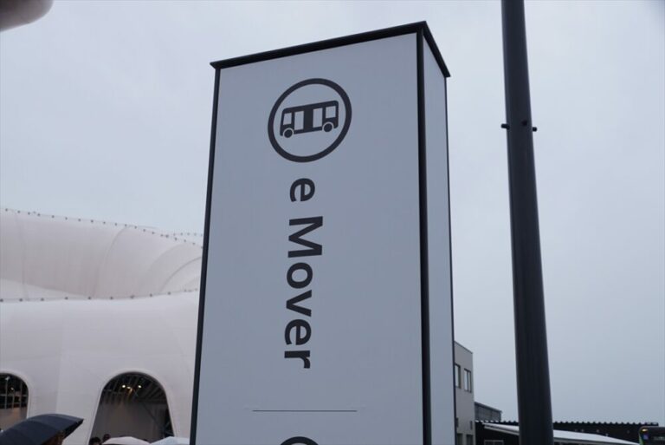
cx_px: 332
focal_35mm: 39
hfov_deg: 49.5
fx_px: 721
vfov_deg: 34.3
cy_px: 222
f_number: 6.3
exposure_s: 1/160
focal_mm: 26
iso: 100
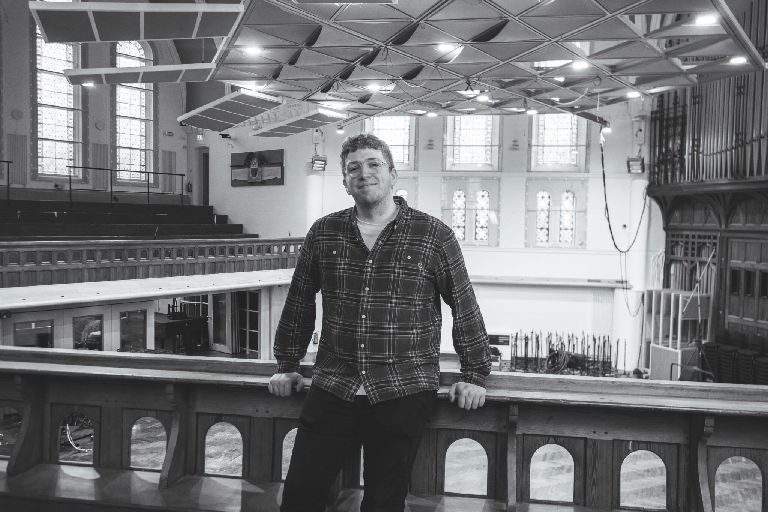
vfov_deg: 46.4
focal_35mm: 28
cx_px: 384
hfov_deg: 65.5
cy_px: 256
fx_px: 597
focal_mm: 18.4
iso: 800
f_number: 4
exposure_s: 1/60
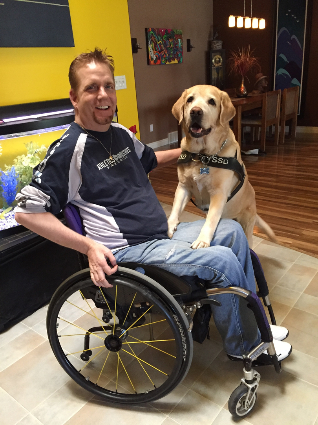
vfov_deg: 61.7
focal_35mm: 29
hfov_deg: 48.2
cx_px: 159
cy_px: 212
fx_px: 355
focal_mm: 4.15
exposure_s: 1/20
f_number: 2.2
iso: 250
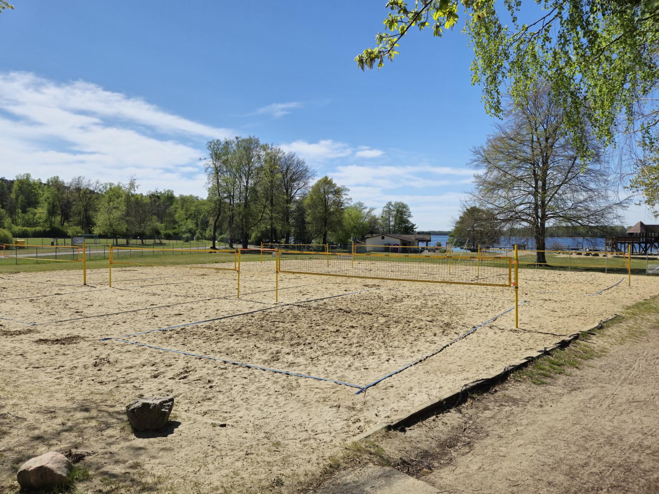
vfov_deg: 58.9
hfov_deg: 73.9
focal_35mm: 23
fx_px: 438
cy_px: 247
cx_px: 330
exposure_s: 1/2704
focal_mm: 5.4
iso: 25
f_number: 1.8
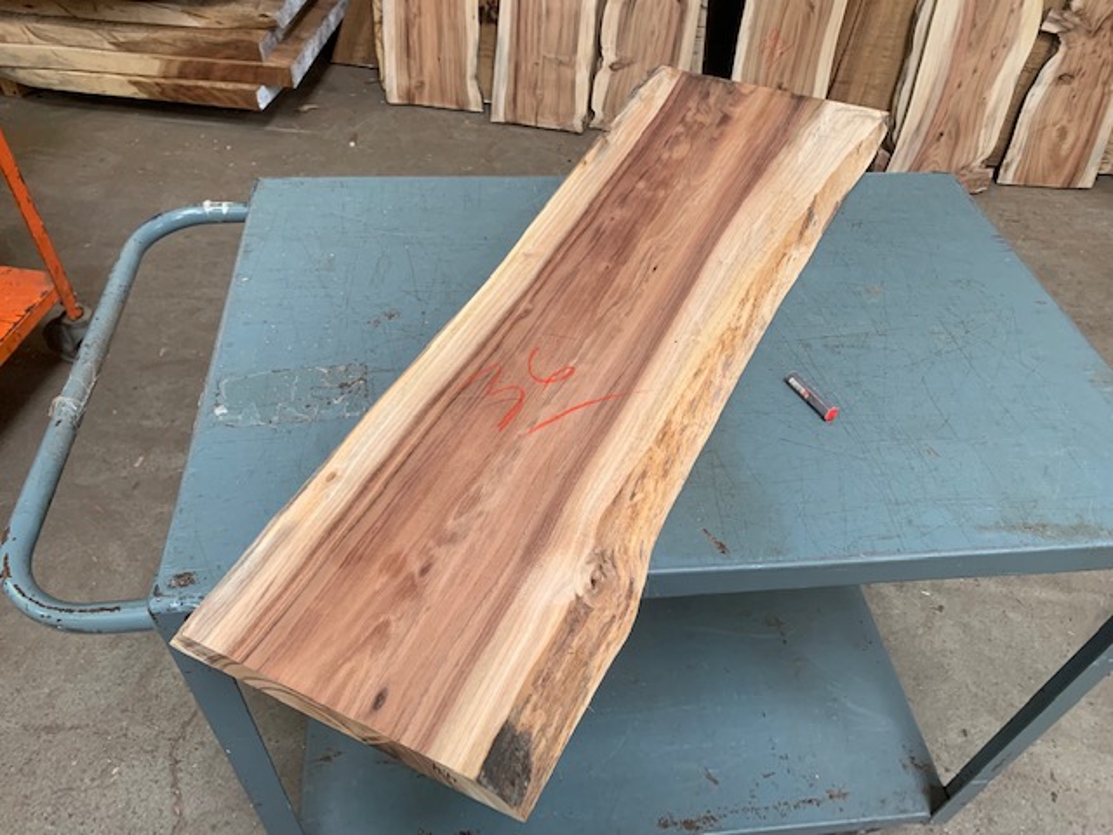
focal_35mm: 26
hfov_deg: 67.3
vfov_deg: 53.1
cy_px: 418
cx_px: 556
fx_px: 836
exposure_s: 1/60
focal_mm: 4.25
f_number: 1.8
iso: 125
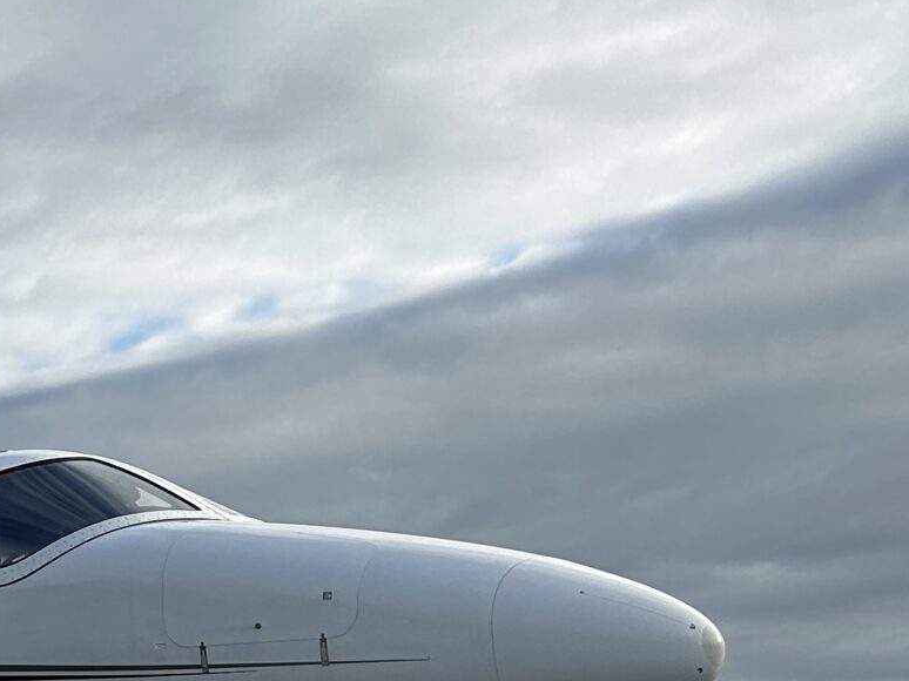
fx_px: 2258
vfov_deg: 16.7
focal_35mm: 86
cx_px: -424
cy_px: 737
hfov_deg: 19.9
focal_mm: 5.7
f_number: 1.5
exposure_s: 1/2994
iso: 50
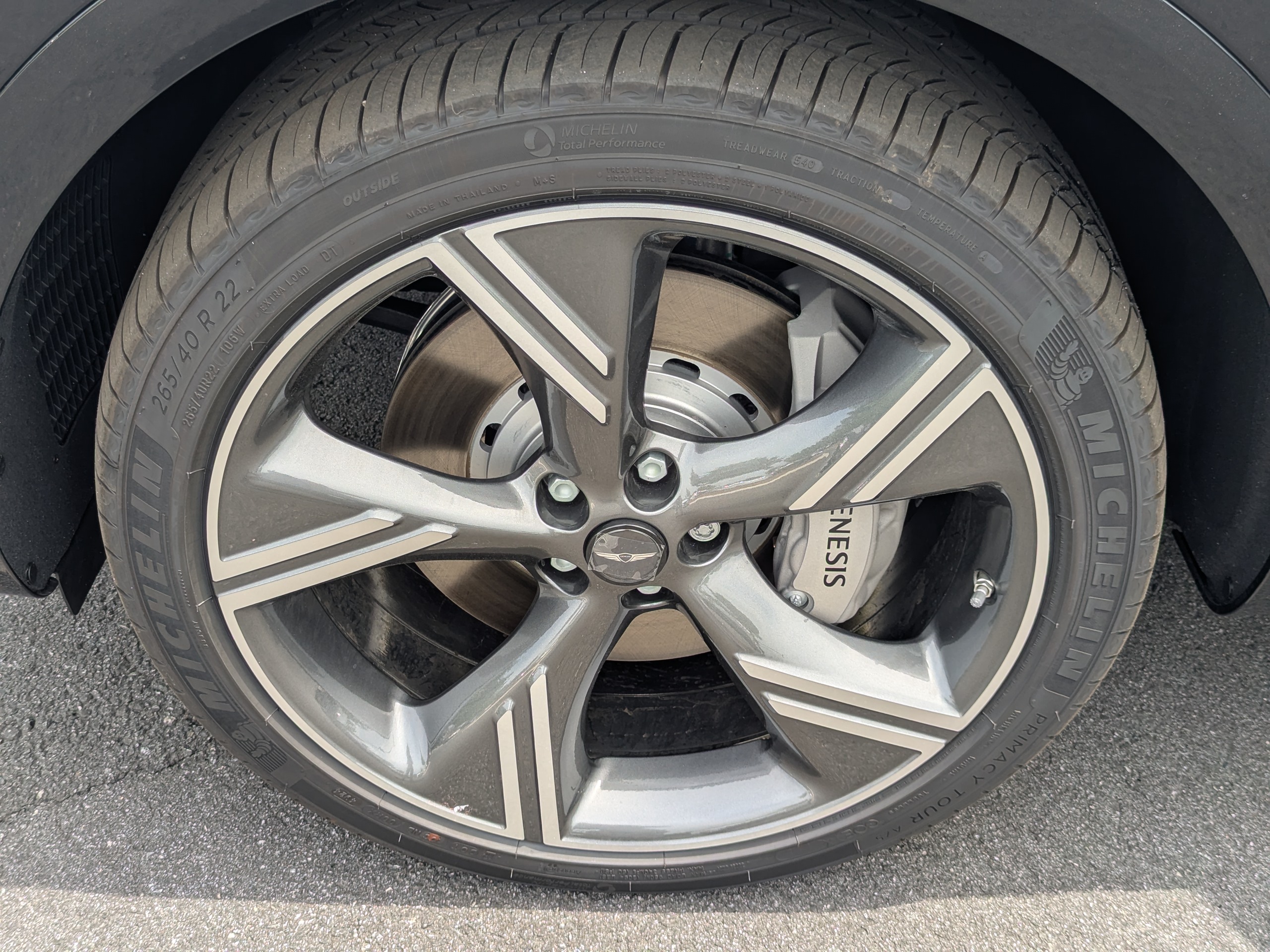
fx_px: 1761
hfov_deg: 39.7
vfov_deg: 30.3
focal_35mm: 48
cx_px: 635
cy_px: 476
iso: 45
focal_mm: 6.81
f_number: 1.85
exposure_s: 1/598
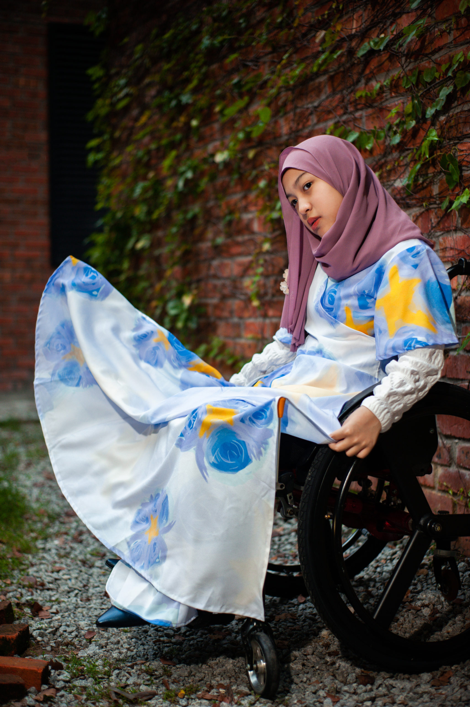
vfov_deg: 39.6
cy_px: 354
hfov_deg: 27.0
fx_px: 981
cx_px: 235
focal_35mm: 50
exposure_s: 1/250
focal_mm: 50
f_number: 2.8
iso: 800
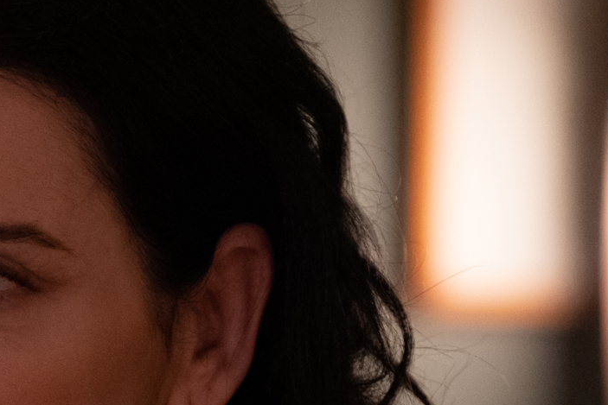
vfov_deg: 3.0
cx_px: -114
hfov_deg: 4.4
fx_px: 7821
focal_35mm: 463
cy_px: 440
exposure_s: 1/60
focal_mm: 106
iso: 4000
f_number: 2.8
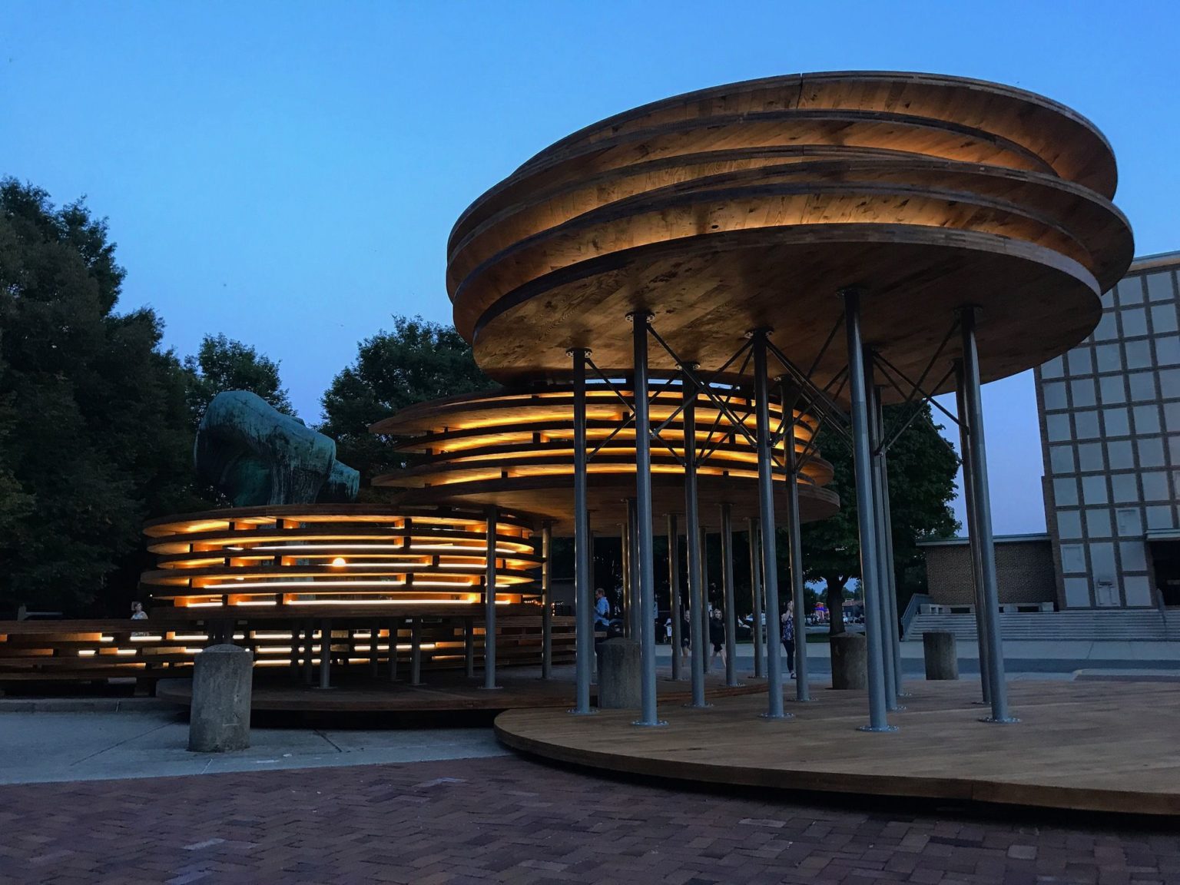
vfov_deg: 49.7
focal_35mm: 28
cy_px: 442
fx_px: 954
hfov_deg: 63.4
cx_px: 590
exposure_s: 1/15
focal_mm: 3.99
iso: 50
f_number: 1.8
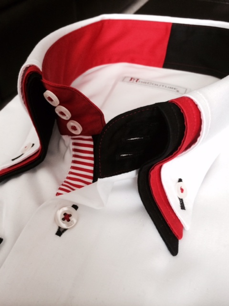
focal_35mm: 30
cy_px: 153
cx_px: 114
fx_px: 265
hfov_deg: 46.8
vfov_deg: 60.0
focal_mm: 4.12
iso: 100
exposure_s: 1/30
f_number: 2.2
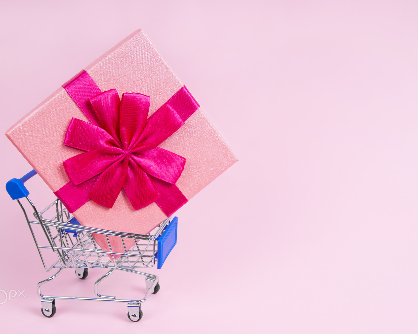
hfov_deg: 38.8
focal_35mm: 48
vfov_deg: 31.4
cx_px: 201
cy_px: 169
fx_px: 594
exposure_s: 1/200
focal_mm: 28
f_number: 10
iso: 100
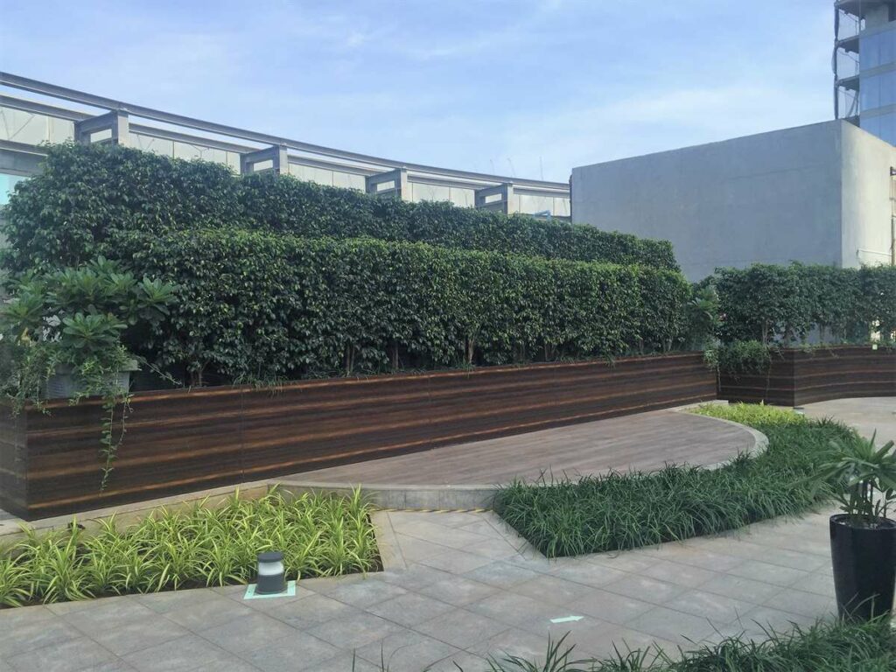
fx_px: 751
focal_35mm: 29
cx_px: 448
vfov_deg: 48.2
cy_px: 336
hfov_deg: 61.7
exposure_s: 1/1276
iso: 32
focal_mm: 4.15
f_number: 2.2
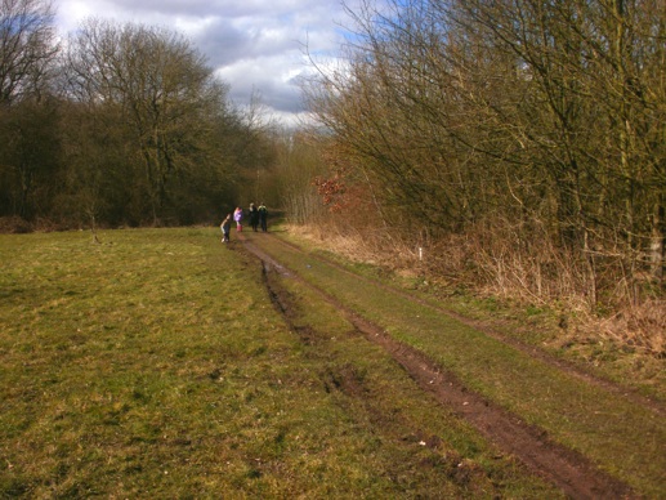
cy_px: 250
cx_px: 333
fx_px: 693
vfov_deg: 39.7
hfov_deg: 51.3
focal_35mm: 36
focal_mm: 6.3
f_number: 5.6
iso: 100
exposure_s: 1/2000
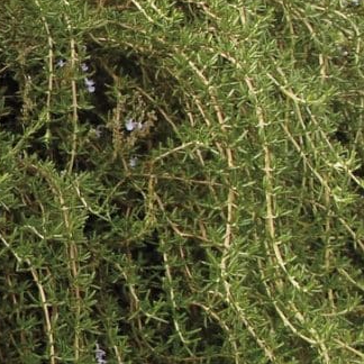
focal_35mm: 229
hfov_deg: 7.4
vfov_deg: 7.7
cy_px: 165
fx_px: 2720
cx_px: -345
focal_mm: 29
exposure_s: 1/125
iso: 100
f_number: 5.6
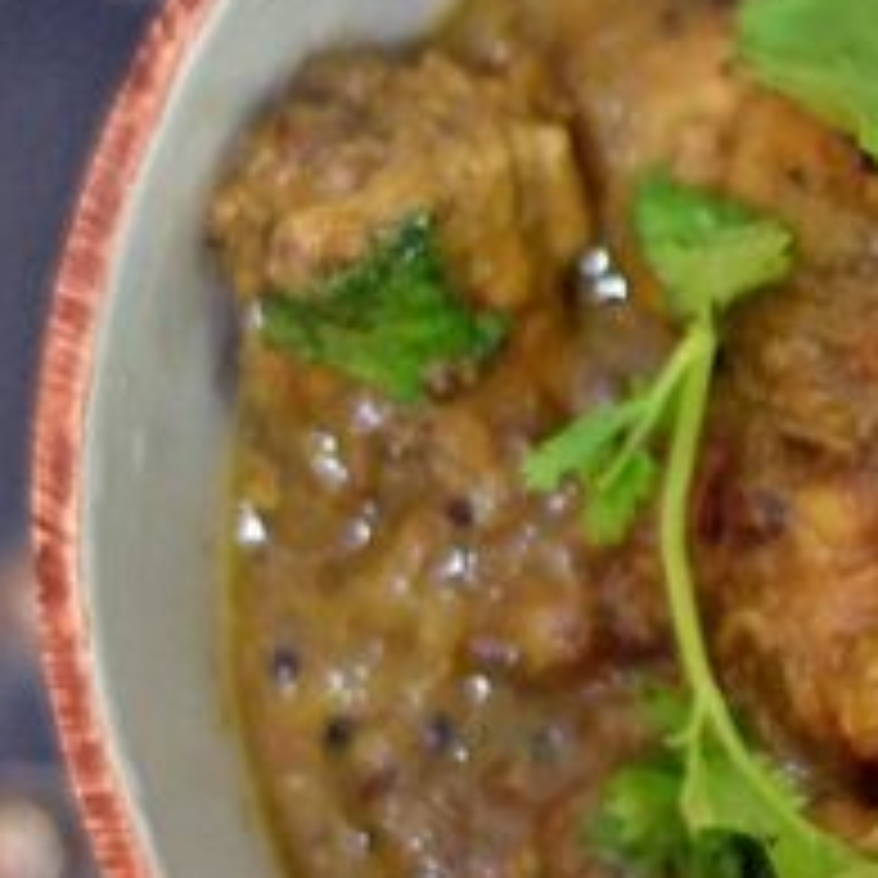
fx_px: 7748
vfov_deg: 6.5
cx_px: 1117
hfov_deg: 6.4
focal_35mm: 270
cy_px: 313
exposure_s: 1/15
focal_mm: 50
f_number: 1.8
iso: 3200
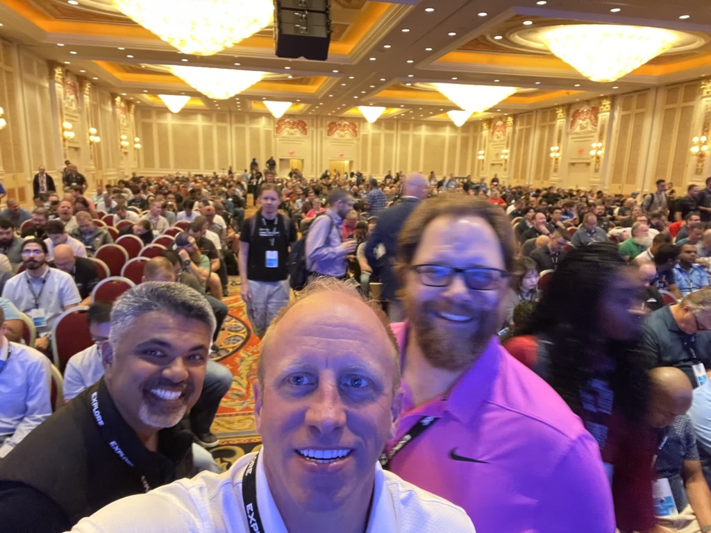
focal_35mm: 23
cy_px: 266
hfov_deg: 73.9
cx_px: 356
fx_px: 472
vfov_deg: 58.9
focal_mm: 2.71
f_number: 2.2
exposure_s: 1/15
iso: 800
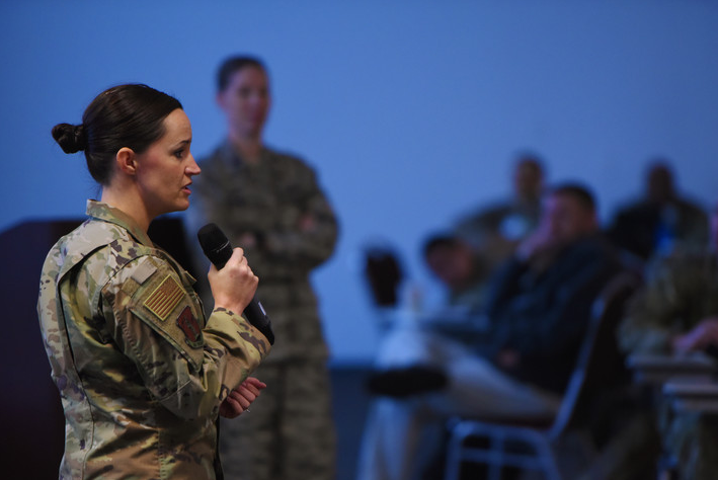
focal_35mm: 220
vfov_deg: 6.3
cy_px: 263
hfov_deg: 9.3
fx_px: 4391
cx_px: 386
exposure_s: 1/125
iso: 2500
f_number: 2.8
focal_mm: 200
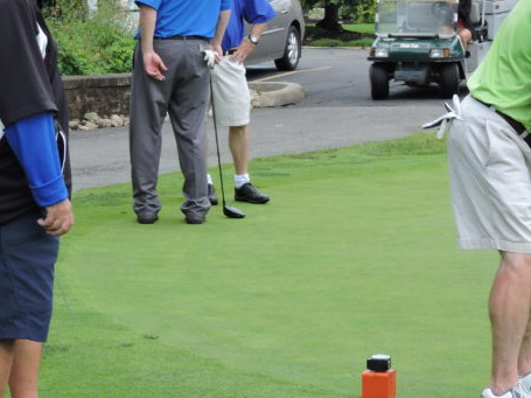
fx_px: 2224
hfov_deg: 13.6
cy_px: 52
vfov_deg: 10.2
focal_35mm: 145
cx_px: 403
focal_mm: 10.7
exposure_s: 1/250
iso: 100
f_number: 3.7
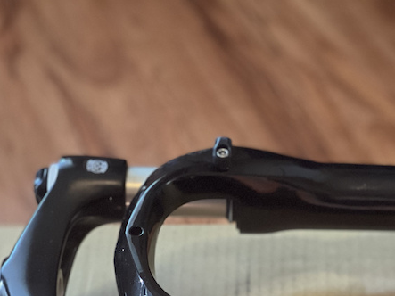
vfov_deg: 10.6
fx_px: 1586
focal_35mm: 139
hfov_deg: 14.1
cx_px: 338
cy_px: 266
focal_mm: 9
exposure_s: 1/40
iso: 400
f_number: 2.8
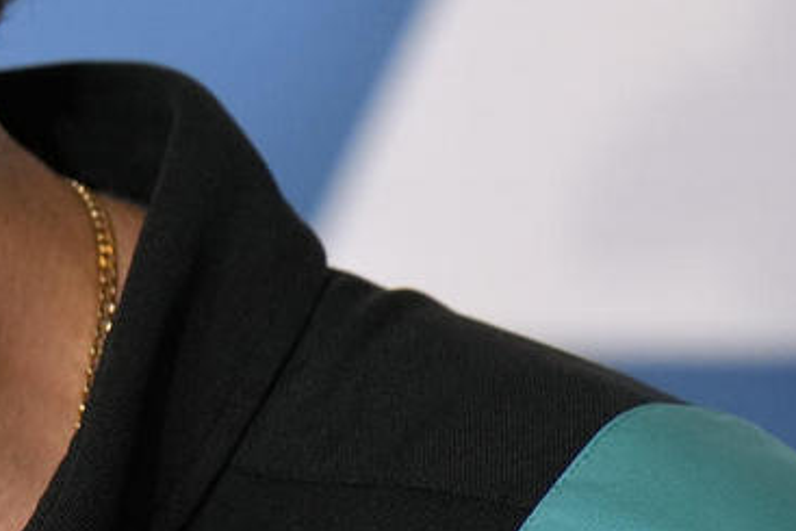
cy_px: -230
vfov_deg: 1.6
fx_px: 19509
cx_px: -408
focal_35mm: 882
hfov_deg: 2.3
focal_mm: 180
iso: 1250
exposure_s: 1/320
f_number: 4
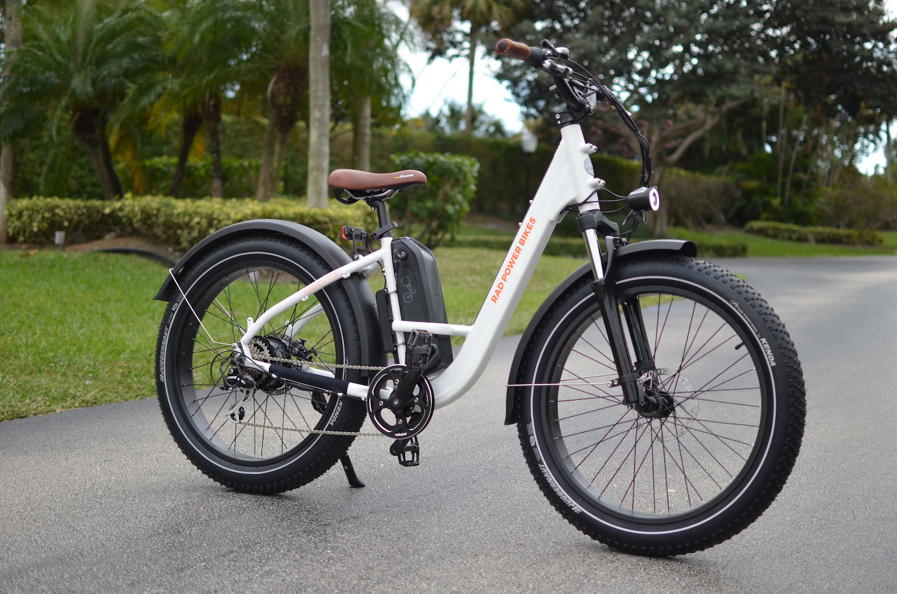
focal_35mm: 52
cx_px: 448
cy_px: 297
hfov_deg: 37.9
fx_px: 1305
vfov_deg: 25.6
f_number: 1.8
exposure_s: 1/1250
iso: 250
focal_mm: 35
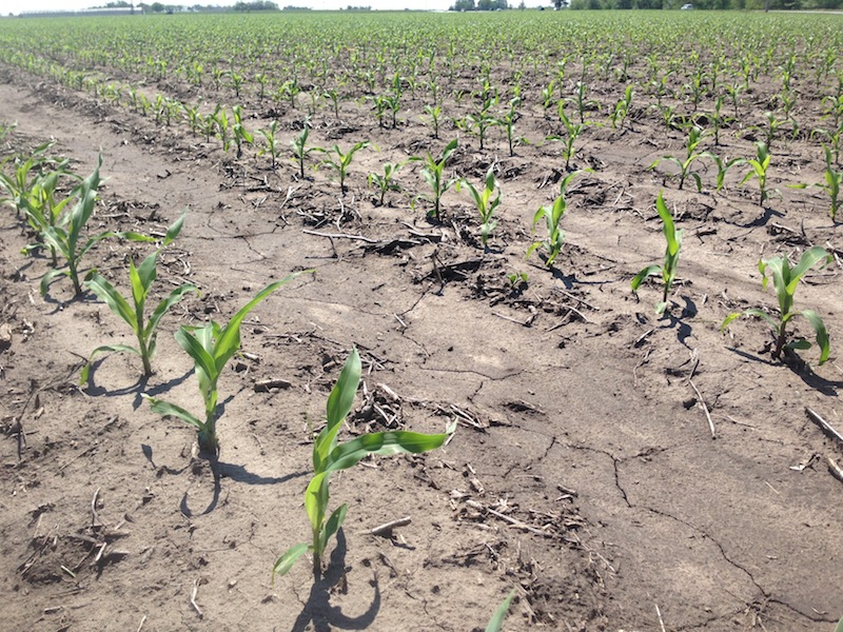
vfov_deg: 42.9
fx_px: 804
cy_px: 316
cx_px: 422
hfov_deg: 55.4
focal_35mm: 33
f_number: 2.4
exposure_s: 1/1205
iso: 50
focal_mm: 4.12
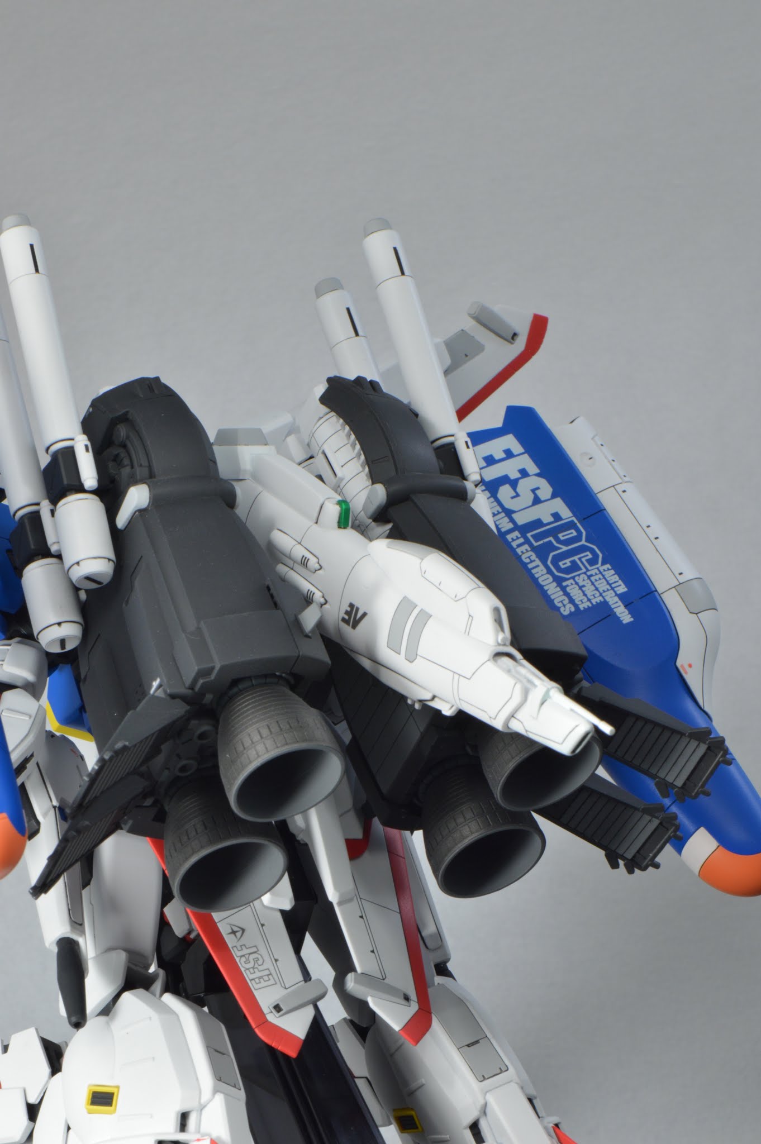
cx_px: 380
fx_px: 5002
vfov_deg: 13.1
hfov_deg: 8.7
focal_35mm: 158
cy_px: 572
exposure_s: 1/3
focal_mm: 105
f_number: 22
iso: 400
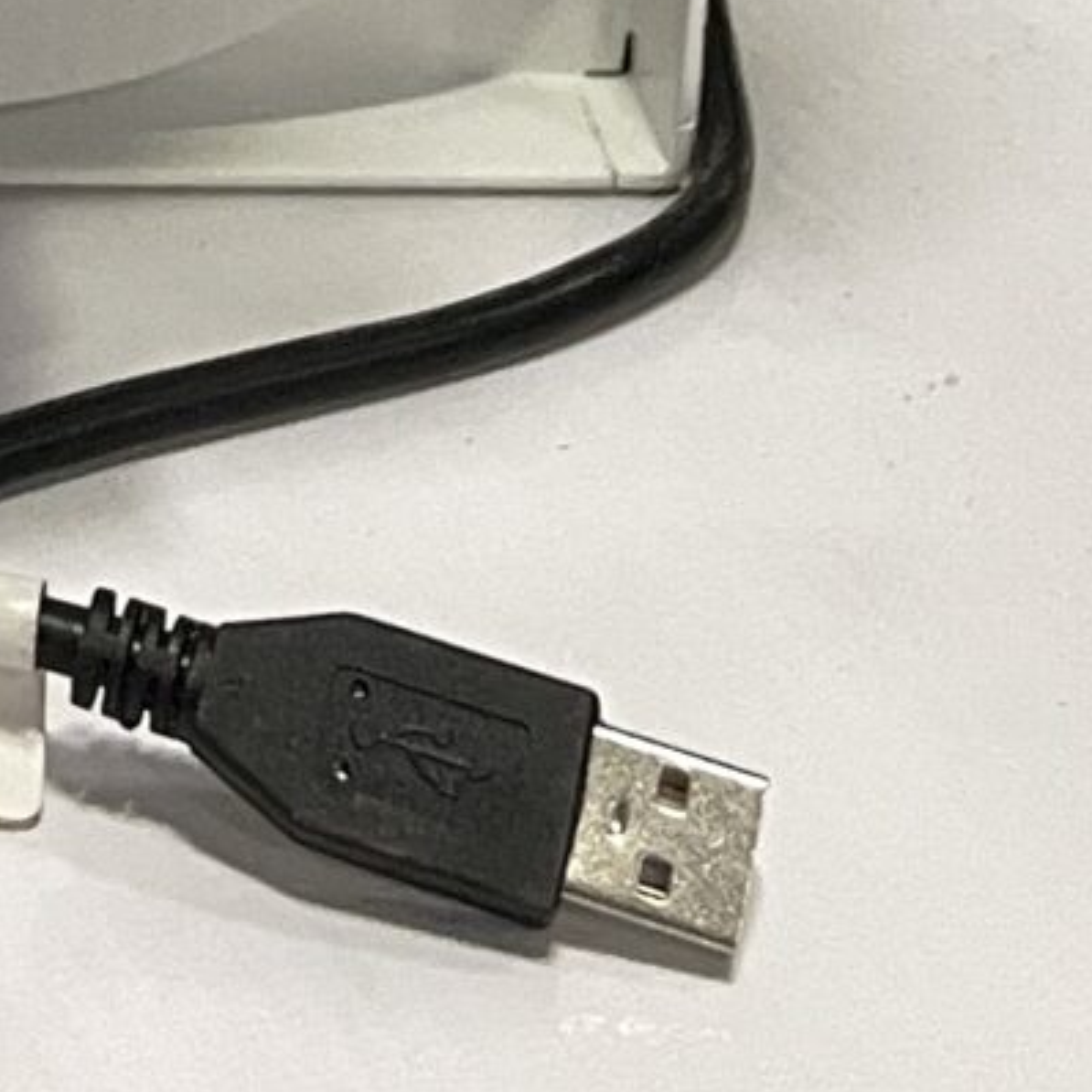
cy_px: -1449
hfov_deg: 11.3
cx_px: -617
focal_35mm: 148
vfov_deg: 10.4
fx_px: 5282
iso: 160
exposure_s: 1/60
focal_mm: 4.2
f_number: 1.6
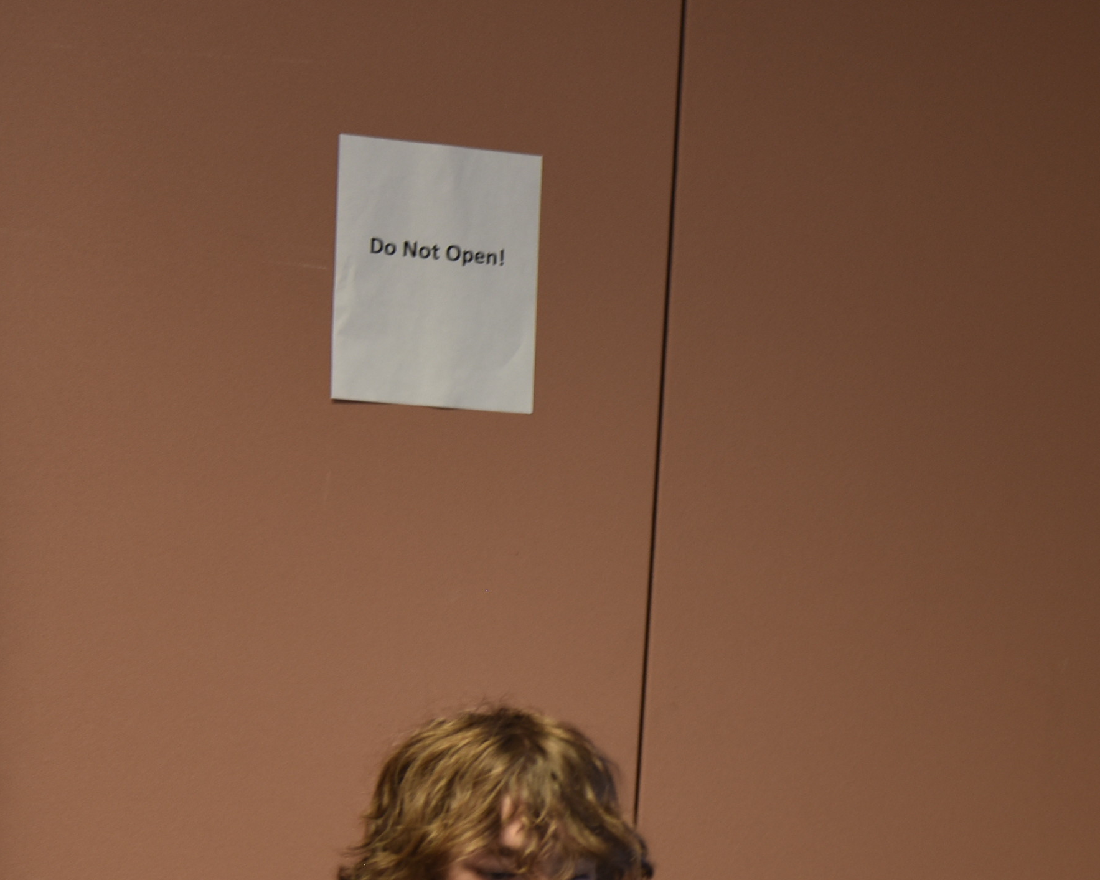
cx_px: 1488
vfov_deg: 11.9
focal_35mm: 129
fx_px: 4200
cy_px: 784
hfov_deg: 14.2
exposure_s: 1/20
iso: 250
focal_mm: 44
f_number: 2.8
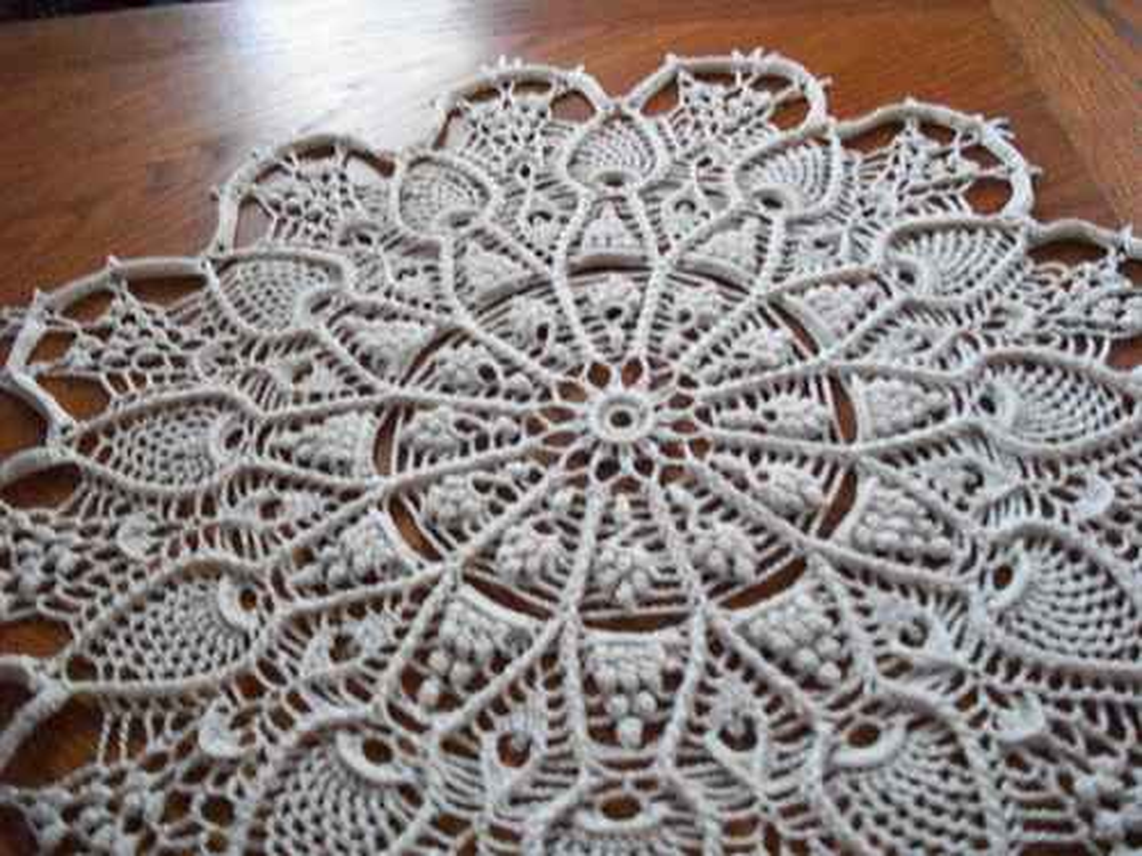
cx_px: 571
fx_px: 1056
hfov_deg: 56.8
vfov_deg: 44.2
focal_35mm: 32
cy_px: 428
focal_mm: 5.7
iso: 800
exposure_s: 1/15
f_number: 2.9
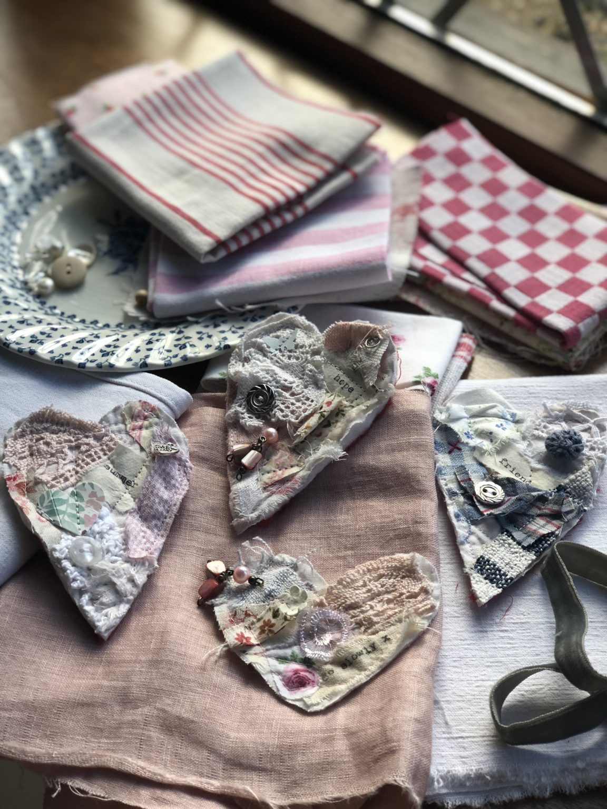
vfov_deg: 33.8
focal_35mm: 57
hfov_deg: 25.7
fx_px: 1333
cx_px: 304
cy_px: 404
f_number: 2.8
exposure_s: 1/30
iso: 20
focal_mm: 6.6
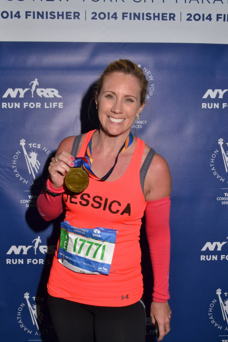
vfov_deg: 43.6
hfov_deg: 29.9
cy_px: 171
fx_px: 427
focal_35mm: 45
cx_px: 114
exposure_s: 1/160
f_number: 18
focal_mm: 30
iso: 400
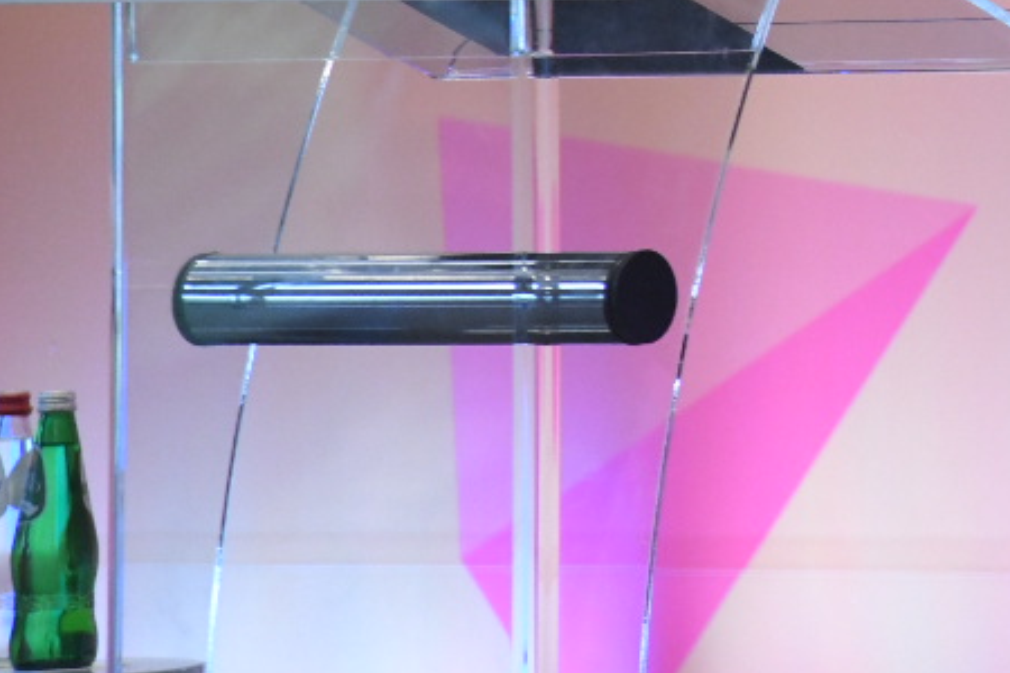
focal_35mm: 432
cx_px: 1807
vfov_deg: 3.2
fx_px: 12119
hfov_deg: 4.7
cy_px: -375
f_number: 4
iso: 2500
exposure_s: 1/160
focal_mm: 120
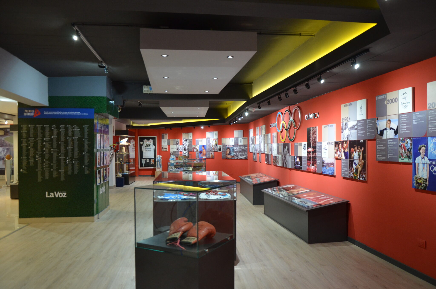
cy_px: 144
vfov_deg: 47.7
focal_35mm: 27
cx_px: 218
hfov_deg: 67.5
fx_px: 326
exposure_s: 1/50
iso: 800
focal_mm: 18
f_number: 3.5
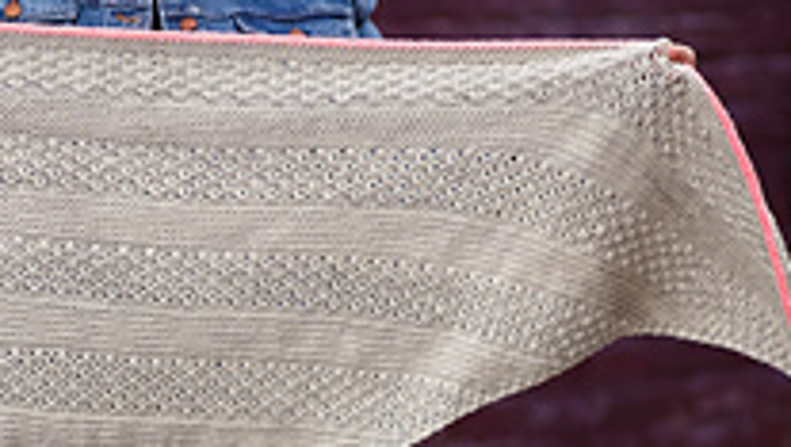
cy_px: 170
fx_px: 6741
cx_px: 222
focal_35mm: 321
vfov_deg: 3.8
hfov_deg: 6.7
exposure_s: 1/640
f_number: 2
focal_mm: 85
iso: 100
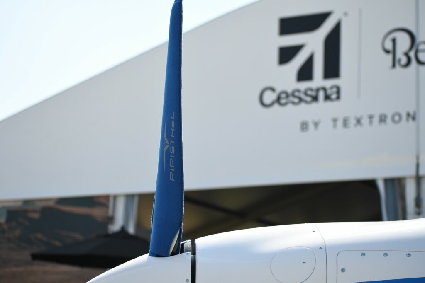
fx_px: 1240
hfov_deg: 19.5
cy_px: 142
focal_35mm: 105
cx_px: 212
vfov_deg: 13.0
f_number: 4.5
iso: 100
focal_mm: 70
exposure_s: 1/500
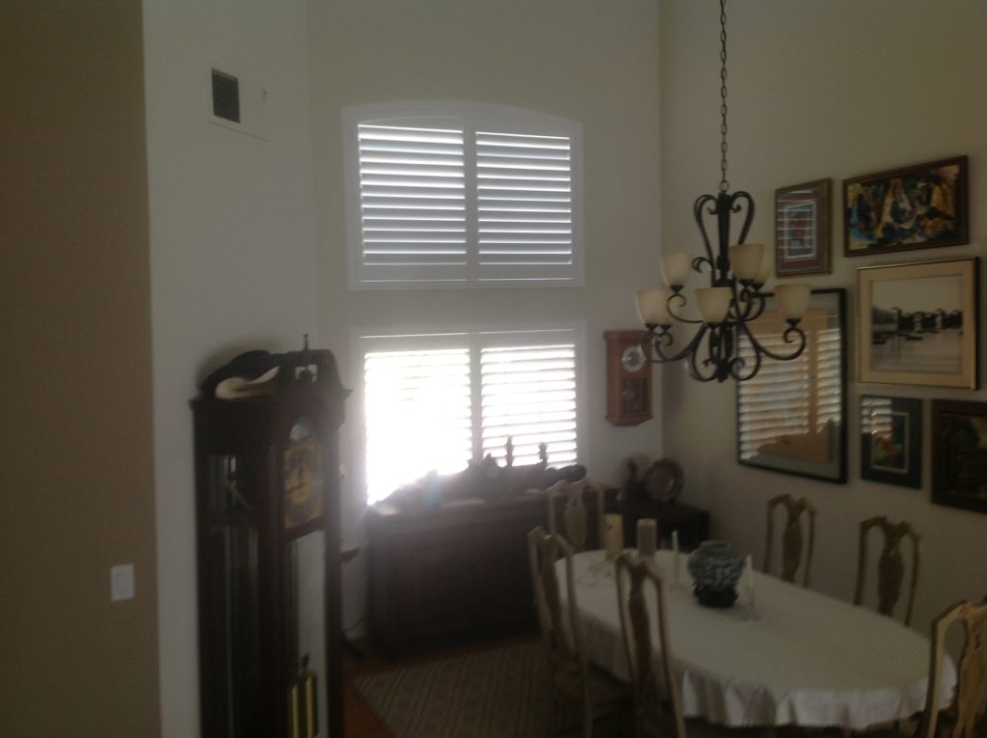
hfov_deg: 52.7
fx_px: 997
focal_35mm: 35
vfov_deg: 40.6
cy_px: 369
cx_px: 494
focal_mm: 4.28
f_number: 2.4
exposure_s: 1/40
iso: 50
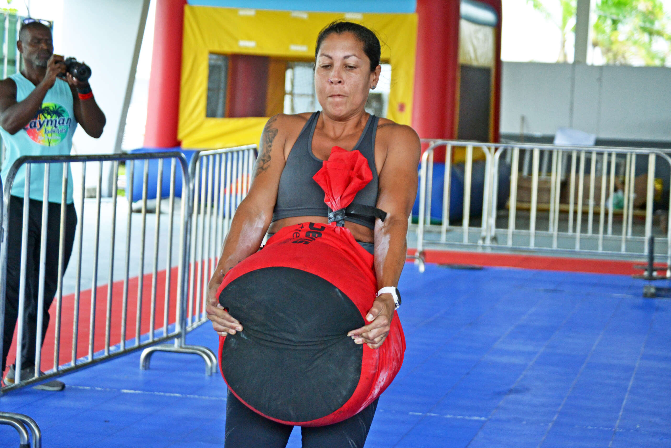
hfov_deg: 21.9
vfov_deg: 14.7
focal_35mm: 93
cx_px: 336
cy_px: 224
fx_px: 1733
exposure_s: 1/500
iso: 1100
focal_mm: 62
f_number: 4.2
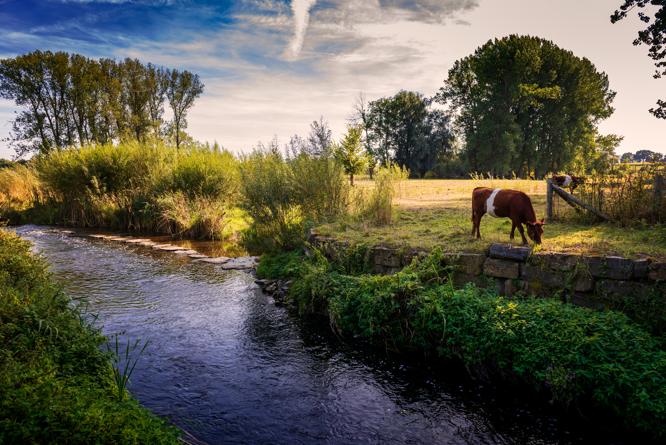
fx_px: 444
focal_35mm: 24
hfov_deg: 73.7
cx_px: 333
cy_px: 222
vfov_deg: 53.2
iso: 125
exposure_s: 1/125
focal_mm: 24
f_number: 5.6
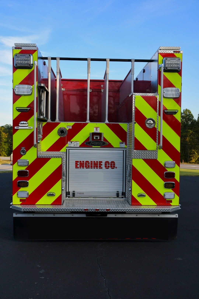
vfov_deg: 49.6
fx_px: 323
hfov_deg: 34.2
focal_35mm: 39
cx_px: 100
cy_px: 150
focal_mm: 26
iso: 640
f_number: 5
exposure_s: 1/1250
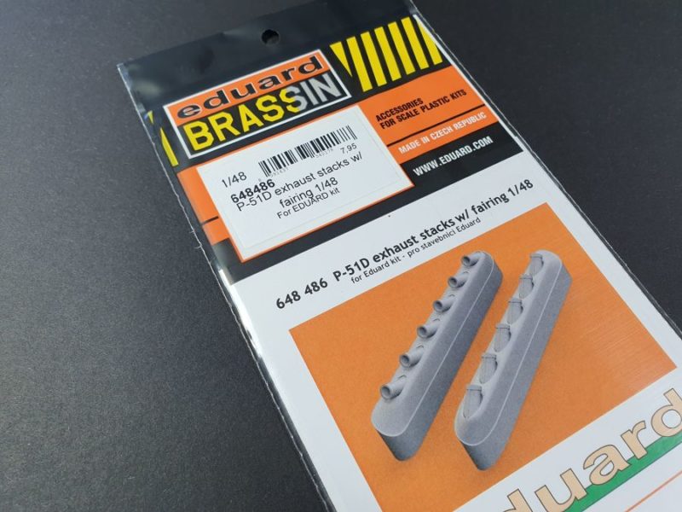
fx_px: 512
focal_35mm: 26
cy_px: 256
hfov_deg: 67.3
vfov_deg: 53.1
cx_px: 341
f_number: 2.4
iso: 50
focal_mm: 4.32
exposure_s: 1/108
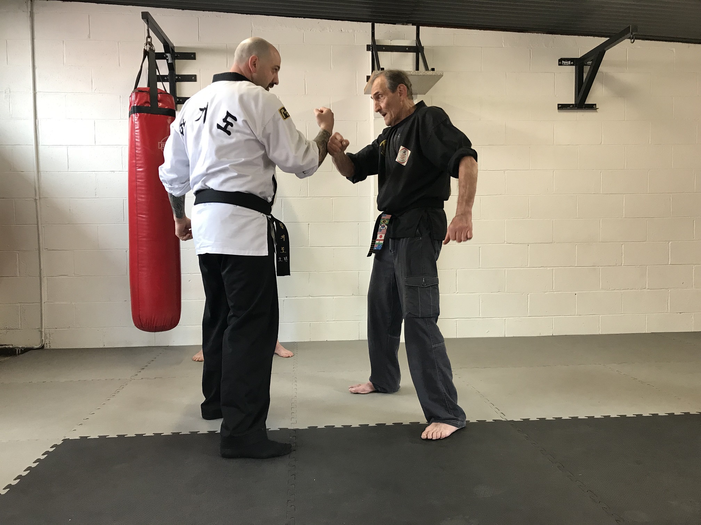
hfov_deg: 63.4
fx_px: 567
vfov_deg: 49.7
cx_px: 350
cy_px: 262
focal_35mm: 28
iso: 32
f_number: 1.8
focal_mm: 3.99
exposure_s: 1/33
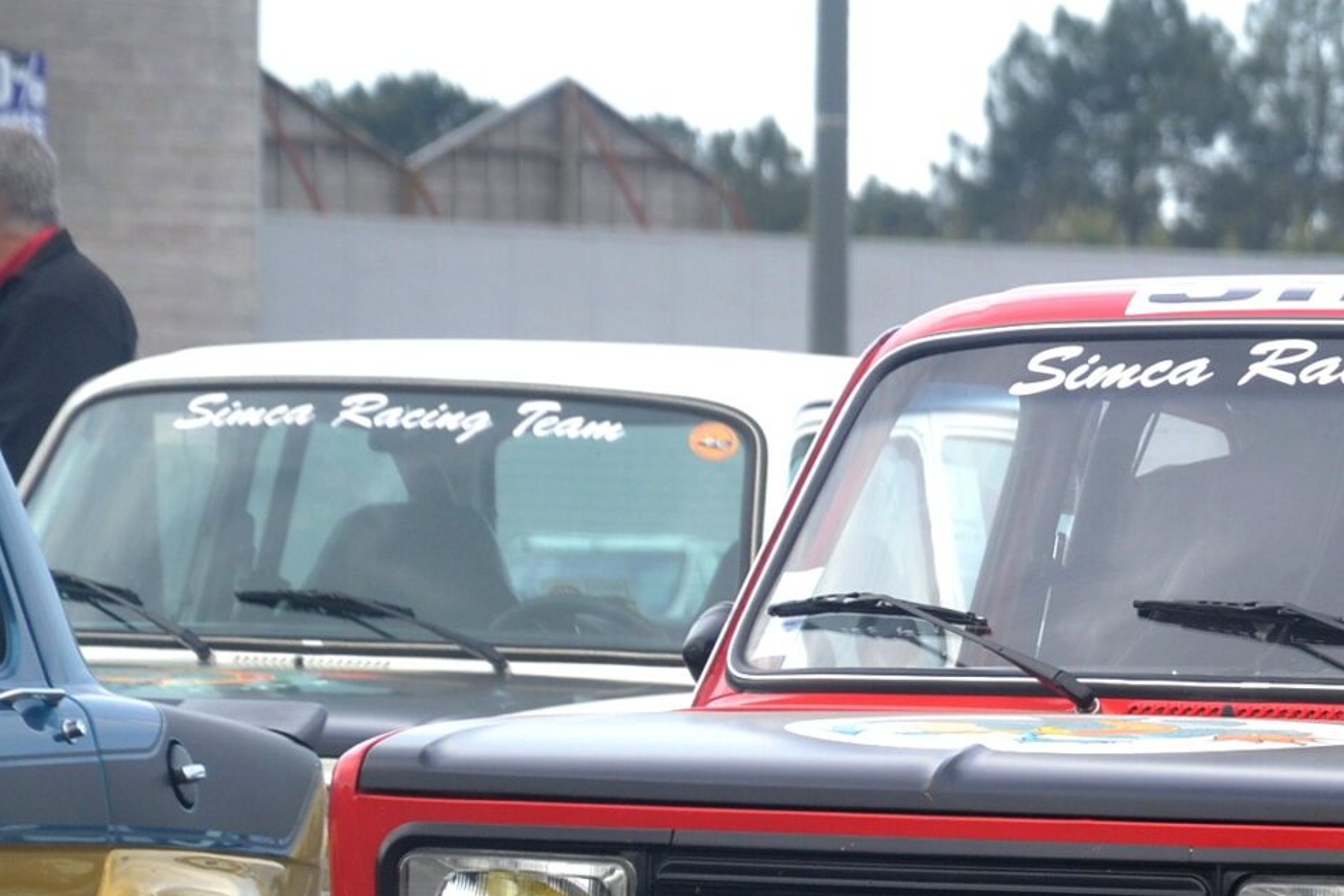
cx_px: 1303
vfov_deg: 4.0
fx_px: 12658
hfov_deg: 6.1
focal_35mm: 339
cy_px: 897
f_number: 5.6
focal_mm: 105
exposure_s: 1/500
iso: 500
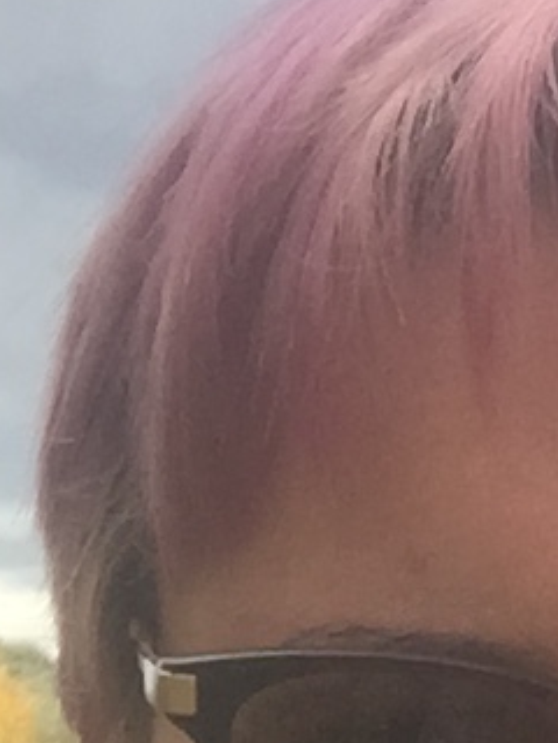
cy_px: 1289
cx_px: 639
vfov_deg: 14.2
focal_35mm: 124
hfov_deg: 11.7
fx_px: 2665
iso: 32
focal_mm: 2.65
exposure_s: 1/362
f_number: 2.2
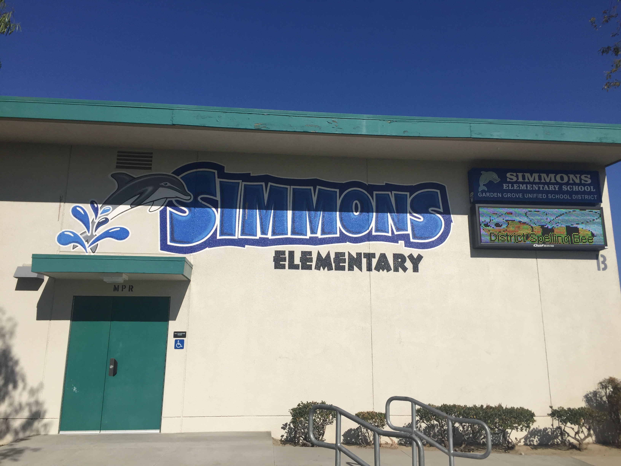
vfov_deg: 48.2
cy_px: 233
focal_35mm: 29
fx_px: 520
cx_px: 310
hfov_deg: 61.7
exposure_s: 1/4405
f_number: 2.2
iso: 32
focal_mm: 4.15
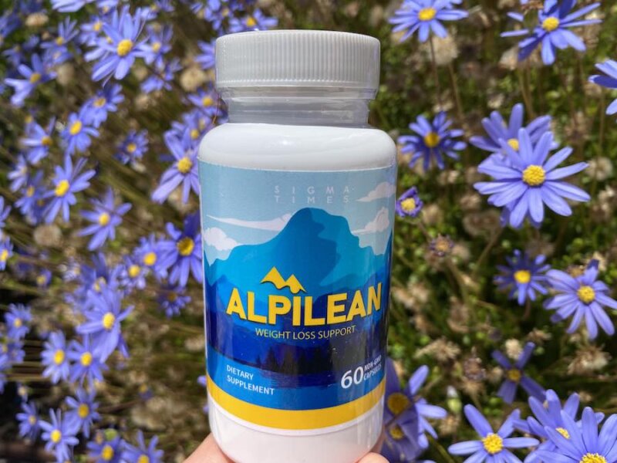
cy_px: 232
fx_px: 463
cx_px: 308
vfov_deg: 53.1
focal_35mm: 26
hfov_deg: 67.3
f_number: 1.8
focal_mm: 4.25
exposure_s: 1/3401
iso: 32
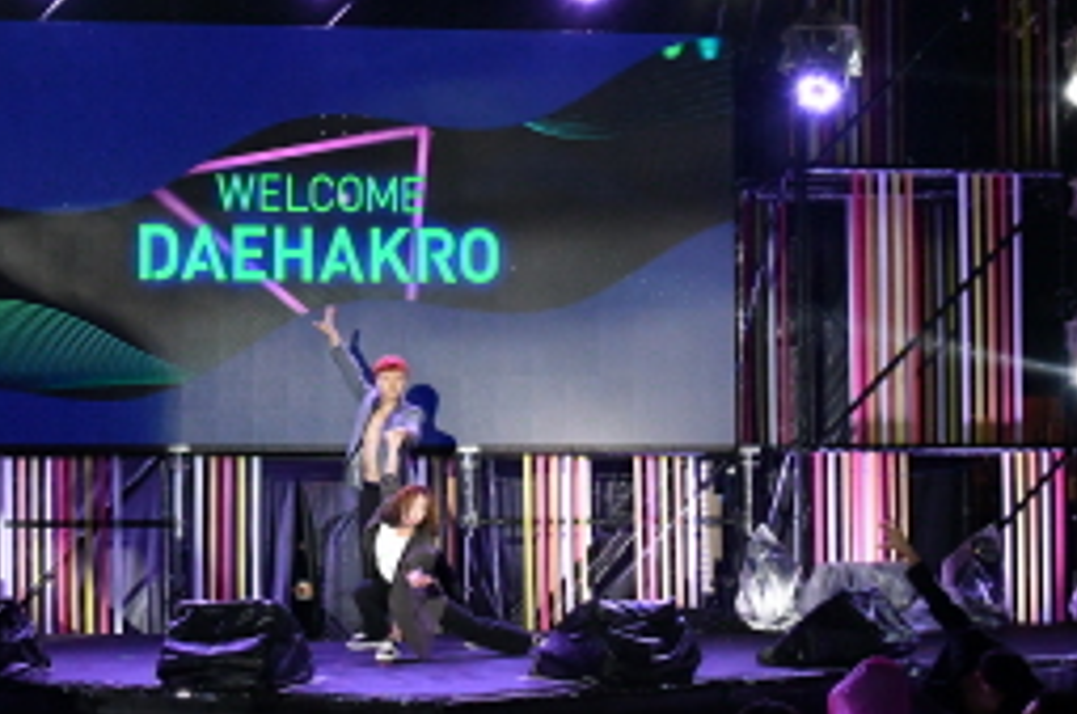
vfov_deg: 17.6
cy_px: 422
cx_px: 304
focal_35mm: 77
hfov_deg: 26.1
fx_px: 2299
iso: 3200
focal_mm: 28
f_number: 6.3
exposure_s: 1/320
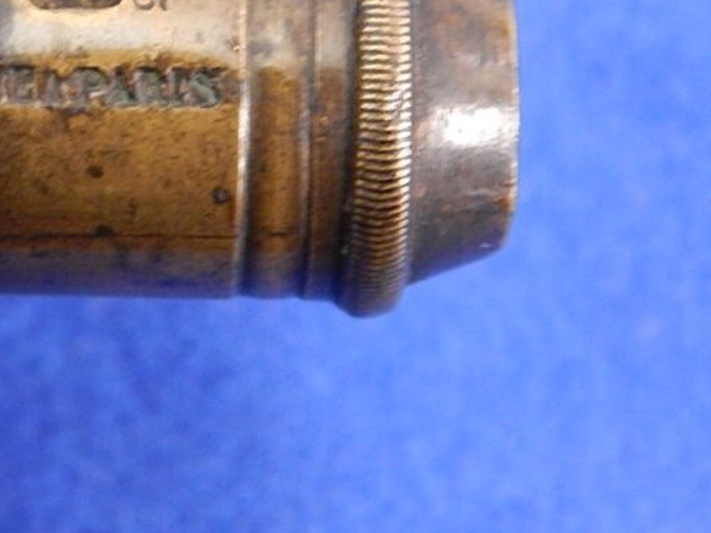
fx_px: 2609
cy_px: 74
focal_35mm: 127
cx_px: 6
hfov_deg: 15.3
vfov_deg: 11.6
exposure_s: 1/8
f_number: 4
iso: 800
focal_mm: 10.9
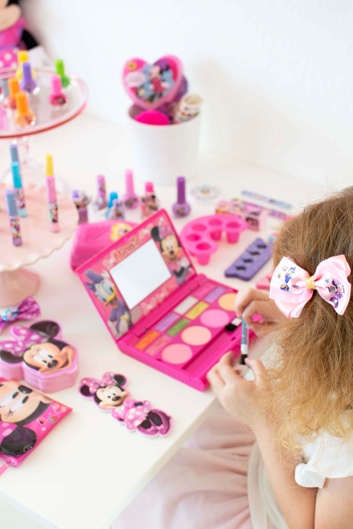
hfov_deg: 25.8
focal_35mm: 52
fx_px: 772
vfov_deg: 37.9
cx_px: 176
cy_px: 264
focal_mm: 35
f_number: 3.5
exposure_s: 1/40
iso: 200
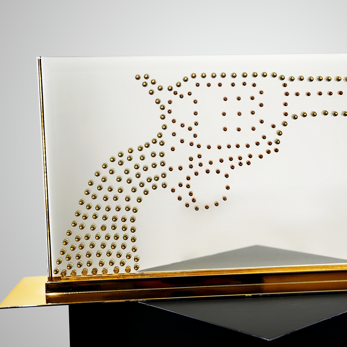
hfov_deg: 28.7
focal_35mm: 59
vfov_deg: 29.1
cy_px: 172
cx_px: 256
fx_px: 668
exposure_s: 1/60
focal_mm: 45.7
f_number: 2.8
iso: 200
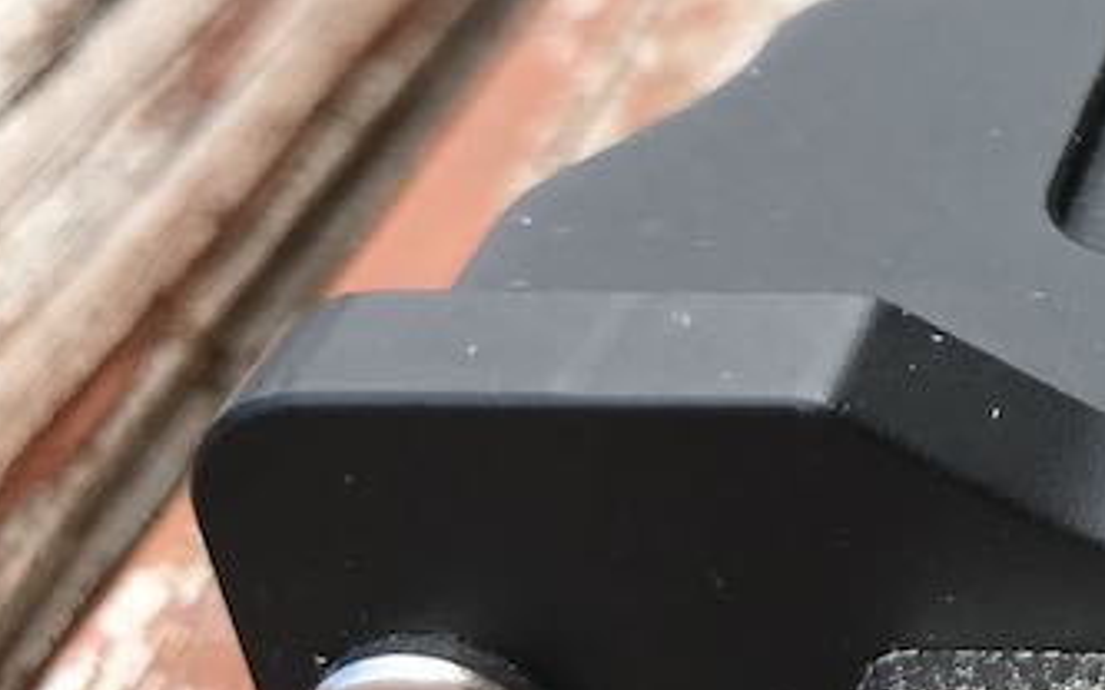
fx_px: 3222
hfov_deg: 16.4
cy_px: 133
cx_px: 1964
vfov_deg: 12.2
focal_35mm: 107
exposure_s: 1/437
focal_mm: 3.99
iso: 20
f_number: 1.8
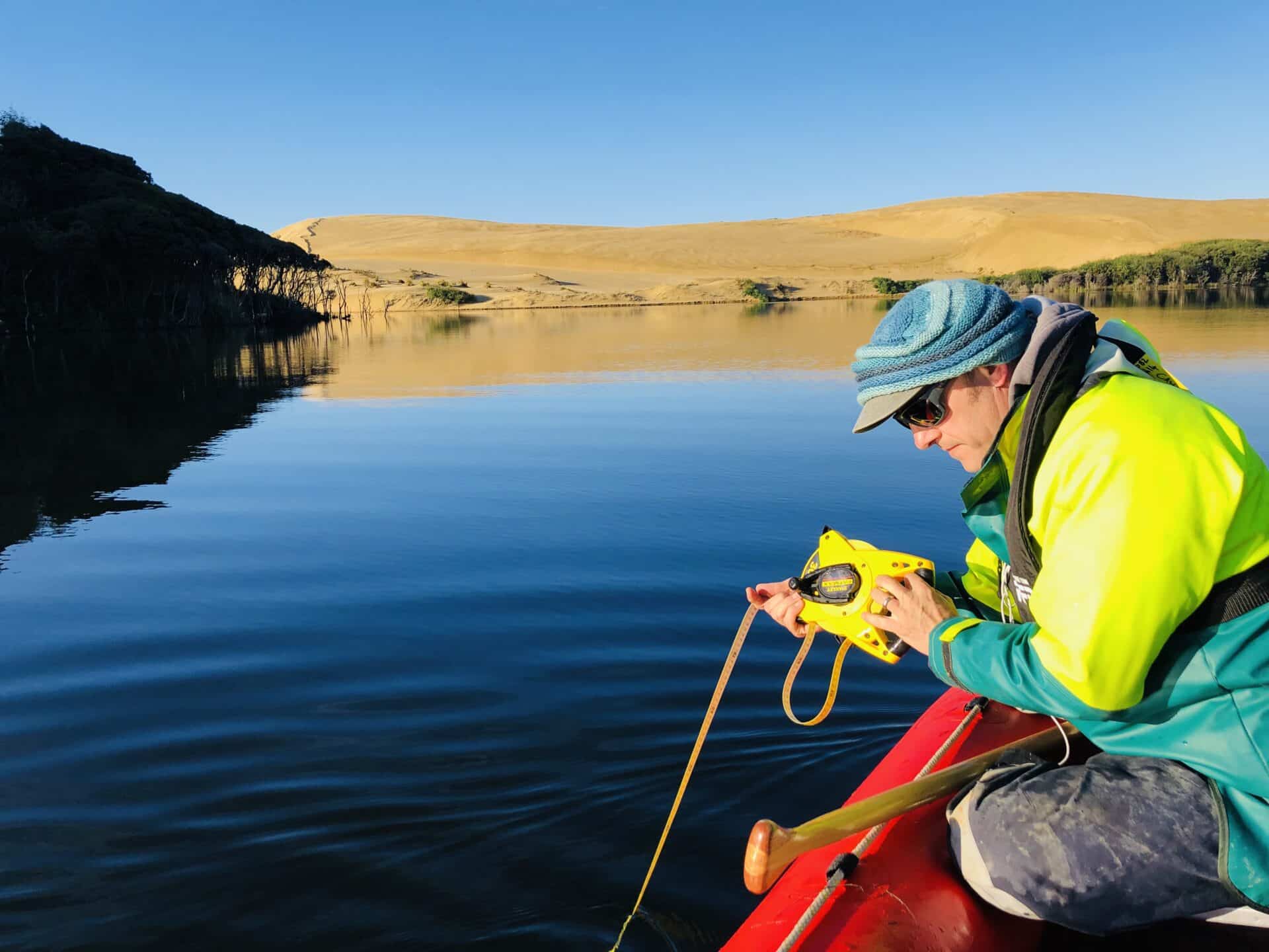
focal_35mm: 28
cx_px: 634
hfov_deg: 63.4
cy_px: 476
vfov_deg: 49.7
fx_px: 1026
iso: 20
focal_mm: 4
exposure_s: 1/1230
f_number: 1.8
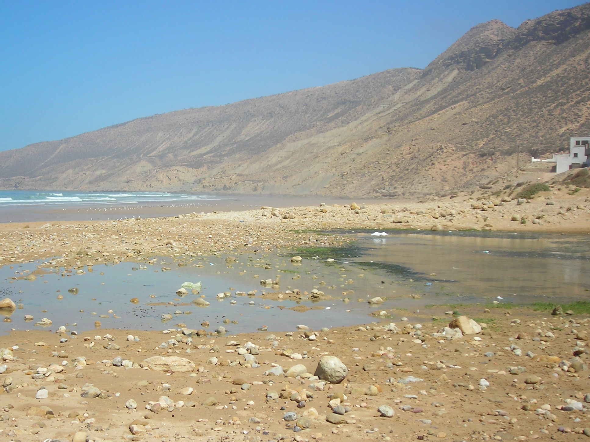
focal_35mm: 51
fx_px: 869
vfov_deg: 28.4
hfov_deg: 37.3
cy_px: 277
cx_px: 220
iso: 50
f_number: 6.4
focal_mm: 6.3
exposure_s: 1/212
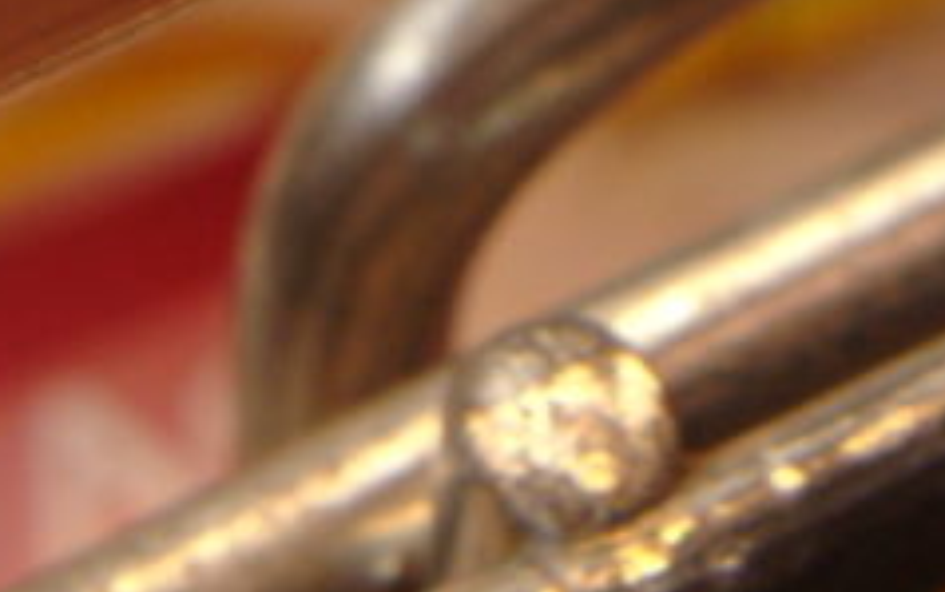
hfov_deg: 6.8
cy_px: -1504
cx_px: 770
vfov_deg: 4.0
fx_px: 7962
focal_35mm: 309
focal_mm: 30
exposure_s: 1/20
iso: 400
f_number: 11
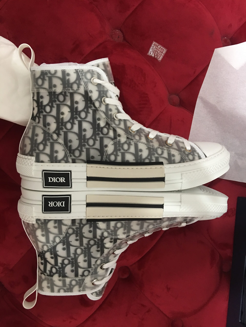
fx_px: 275
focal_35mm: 29
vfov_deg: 61.7
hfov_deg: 48.2
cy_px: 164
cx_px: 123
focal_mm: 4.15
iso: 100
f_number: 2.2
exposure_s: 1/10
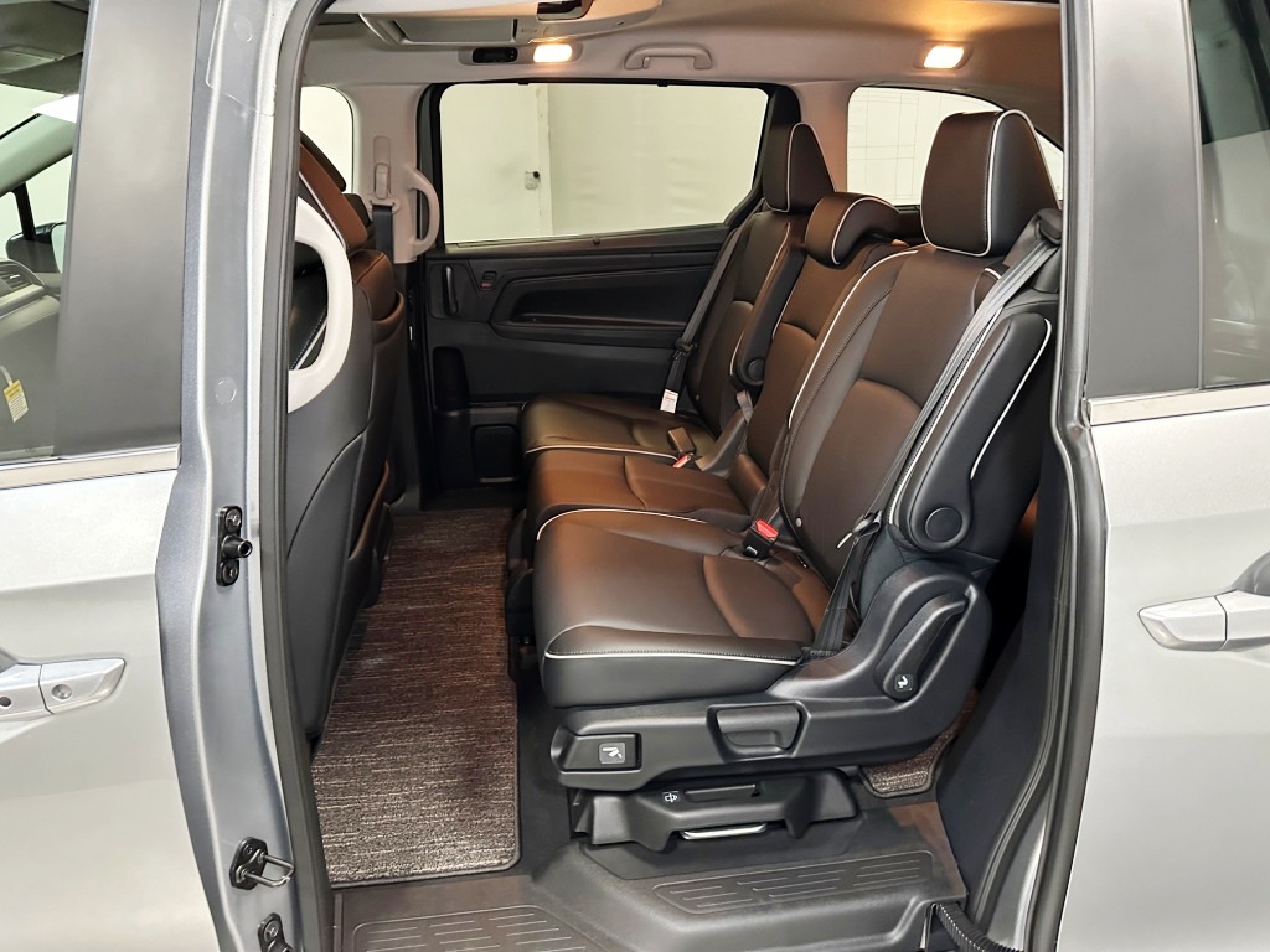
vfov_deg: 56.8
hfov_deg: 71.6
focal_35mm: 24
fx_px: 881
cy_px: 476
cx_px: 635
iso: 1000
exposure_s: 1/40
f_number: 1.78
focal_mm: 6.86
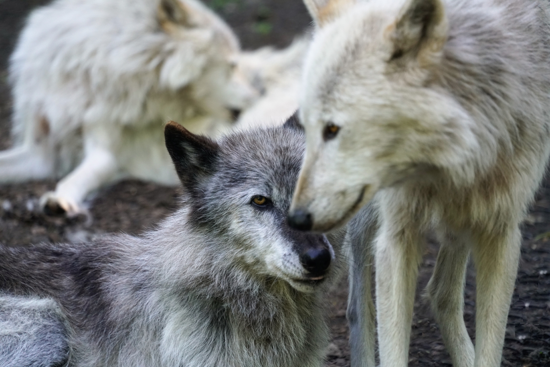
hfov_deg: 7.9
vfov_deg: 5.2
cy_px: 184
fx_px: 4004
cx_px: 275
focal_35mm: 262
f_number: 5.6
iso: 1600
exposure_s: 1/320
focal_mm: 262
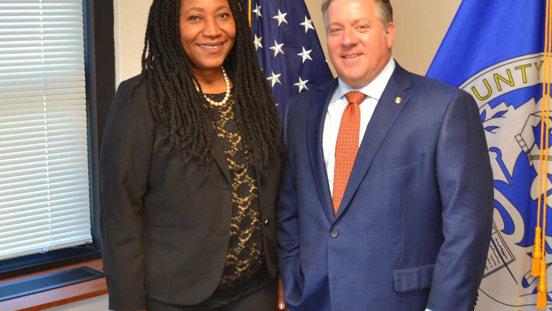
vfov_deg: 18.8
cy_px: 146
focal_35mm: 64
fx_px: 937
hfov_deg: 32.8
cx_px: 297
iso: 400
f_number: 4.5
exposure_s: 1/20
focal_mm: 28
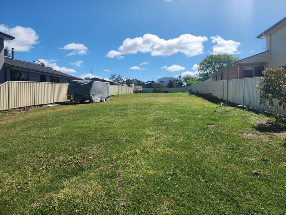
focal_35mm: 23
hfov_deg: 73.9
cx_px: 143
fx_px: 190
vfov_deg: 58.9
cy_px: 108
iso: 12
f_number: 1.8
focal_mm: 6.4
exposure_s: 1/1476
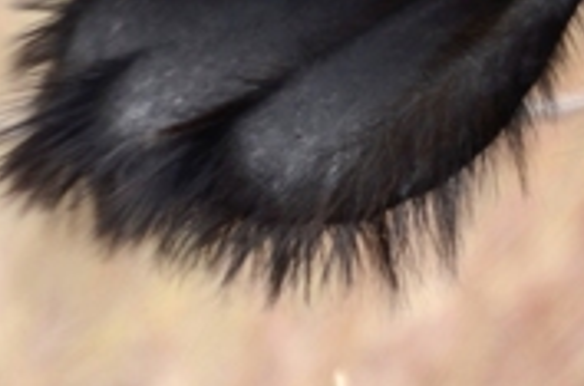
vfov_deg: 0.5
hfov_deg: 0.7
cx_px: 1168
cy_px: -383
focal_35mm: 2887
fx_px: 46708
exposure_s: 1/60
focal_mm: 340
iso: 100
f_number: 6.3
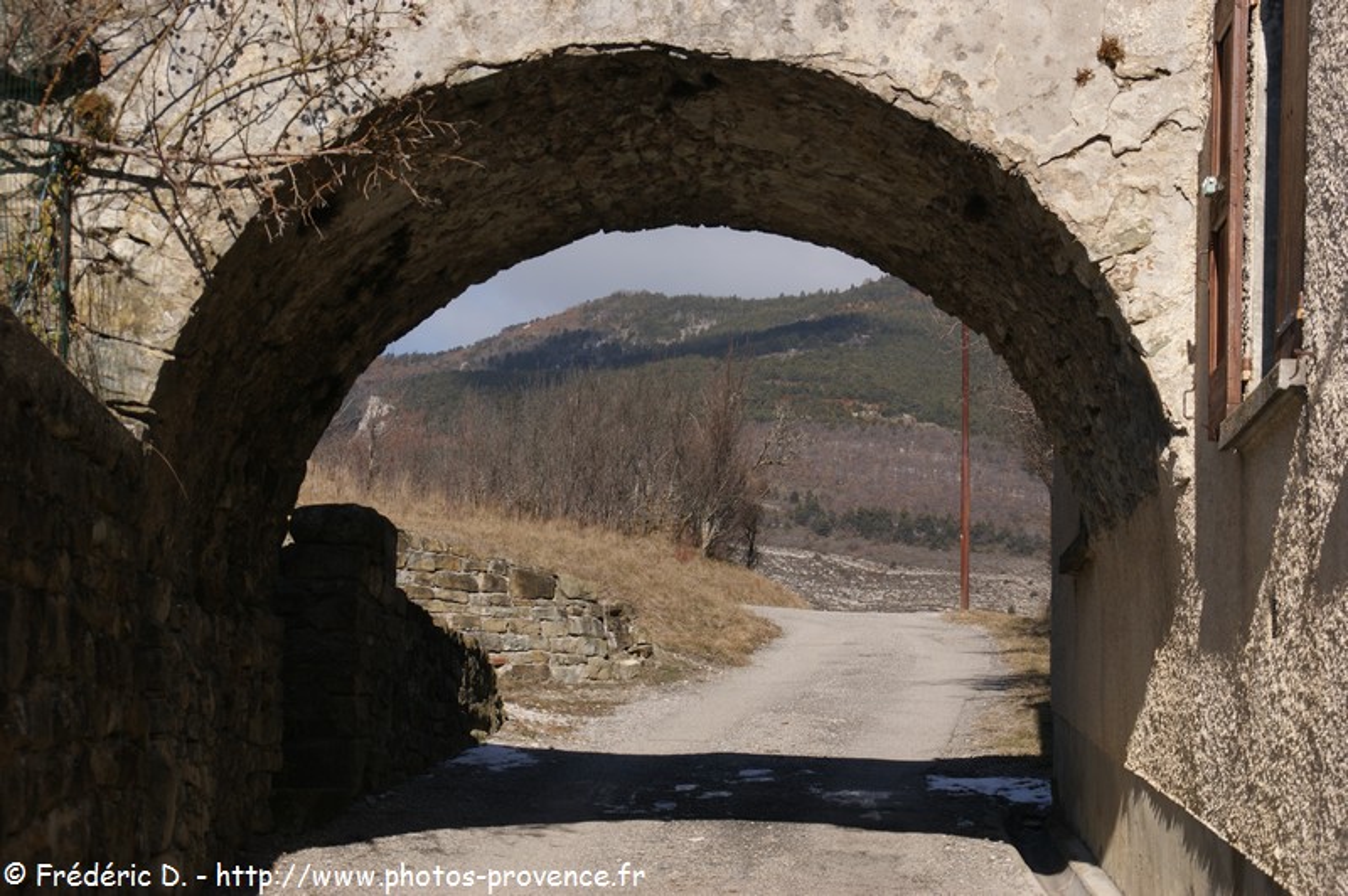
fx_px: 3087
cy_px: 448
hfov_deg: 24.6
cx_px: 674
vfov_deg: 16.5
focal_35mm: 82
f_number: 8
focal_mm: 55
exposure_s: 1/160
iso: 100
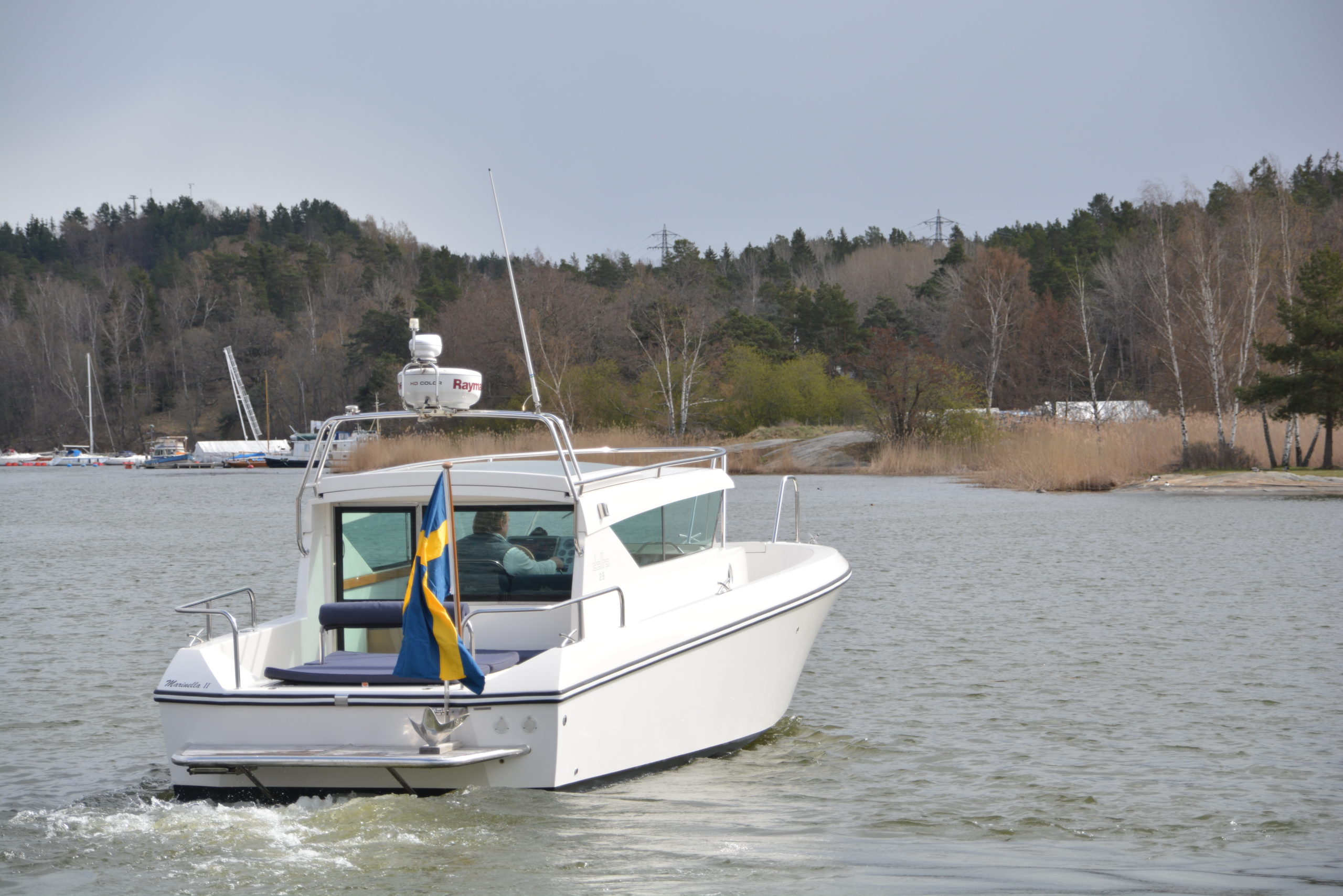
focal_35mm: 135
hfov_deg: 15.2
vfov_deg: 10.2
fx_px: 5036
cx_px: 672
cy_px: 448
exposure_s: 1/640
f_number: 6.3
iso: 200
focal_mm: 90
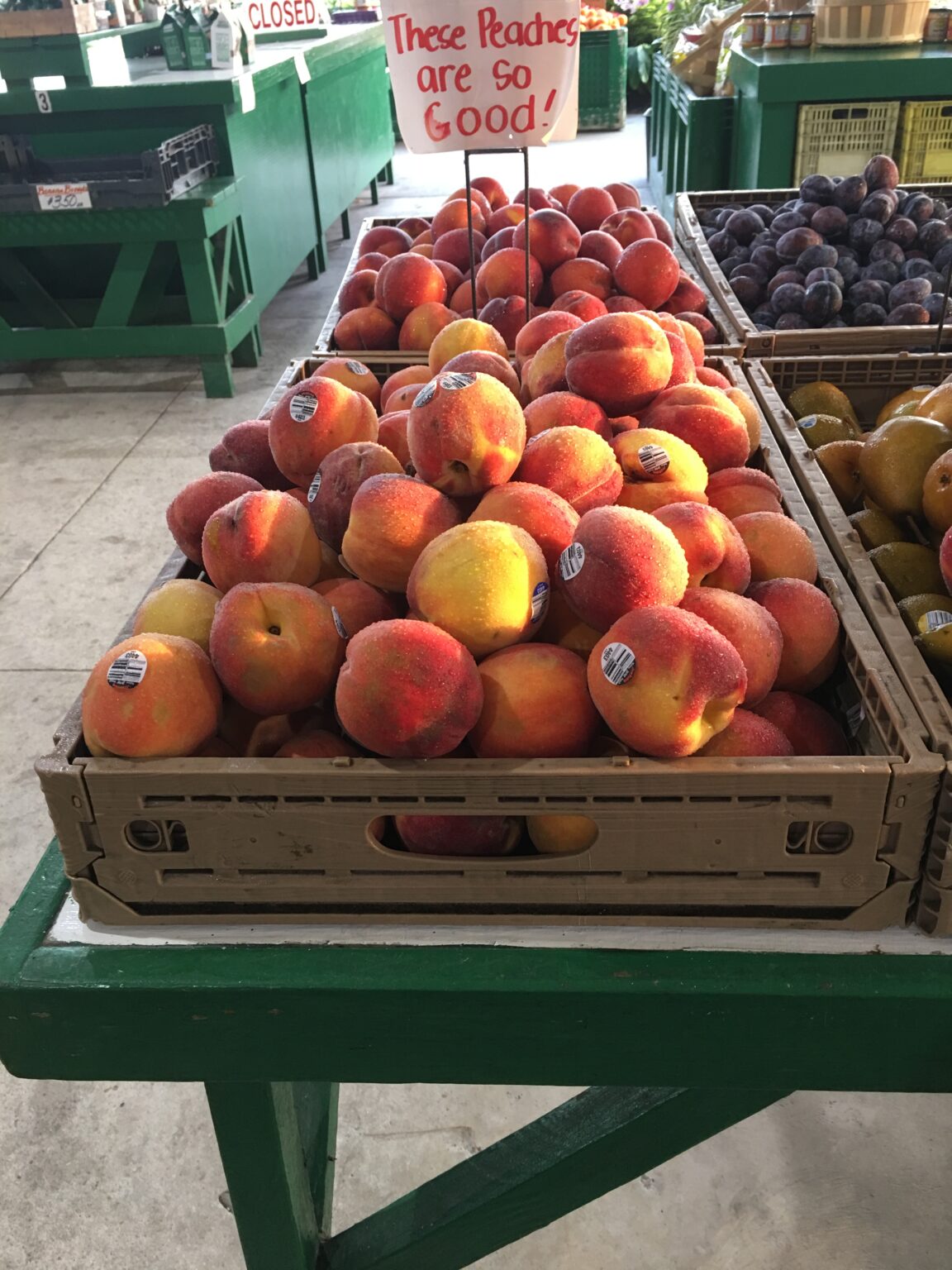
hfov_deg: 48.2
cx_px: 476
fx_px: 1063
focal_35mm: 29
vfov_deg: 61.7
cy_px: 635
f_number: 2.2
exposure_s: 1/15
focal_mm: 4.15
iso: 50
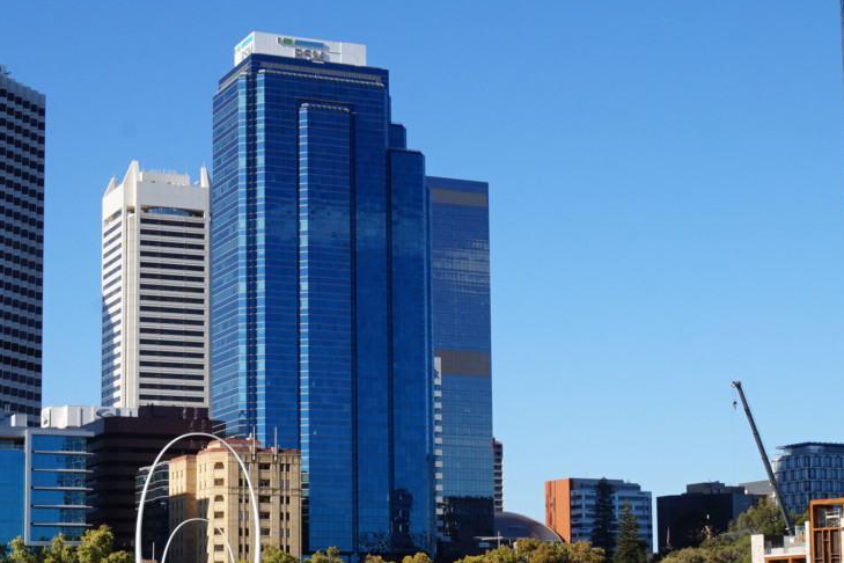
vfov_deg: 17.2
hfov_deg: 25.6
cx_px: 294
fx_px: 1852
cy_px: 410
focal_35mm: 79
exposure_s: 1/100
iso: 100
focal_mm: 30
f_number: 14
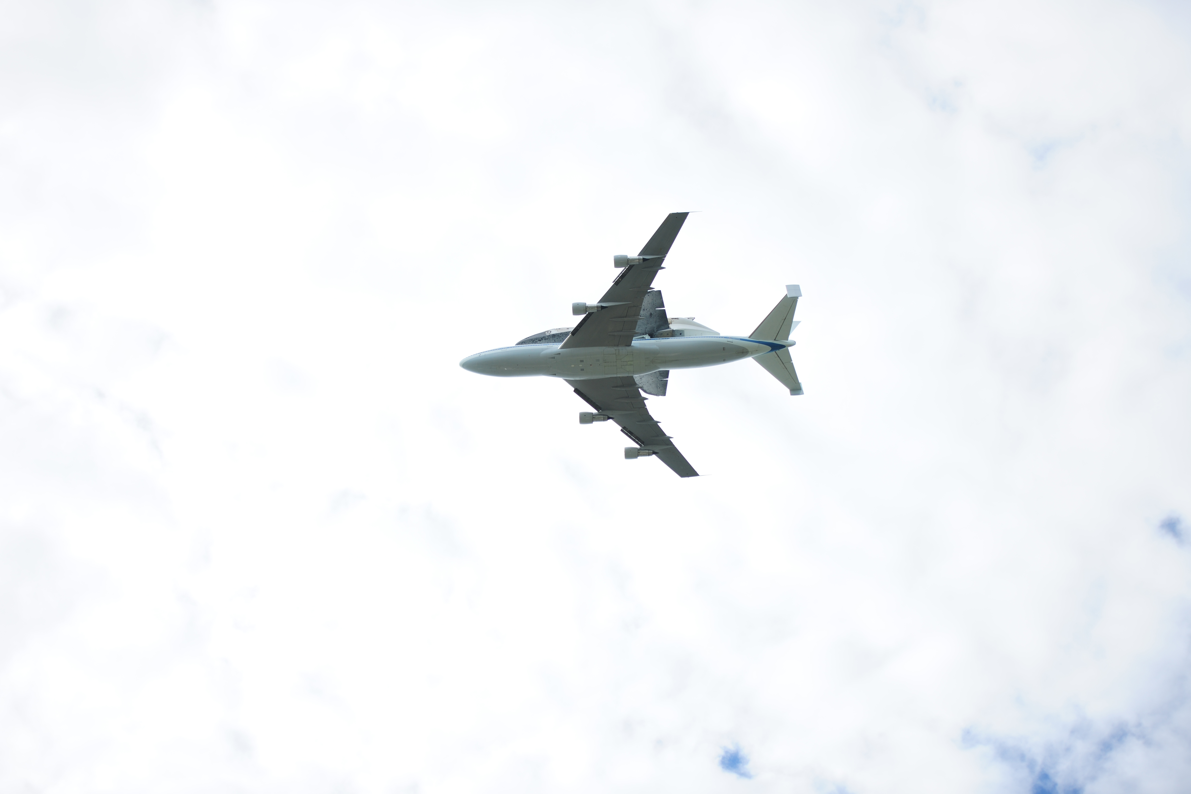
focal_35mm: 70
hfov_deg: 28.8
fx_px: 2316
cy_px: 397
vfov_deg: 19.5
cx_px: 596
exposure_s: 1/1250
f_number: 2.8
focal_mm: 70
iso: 100
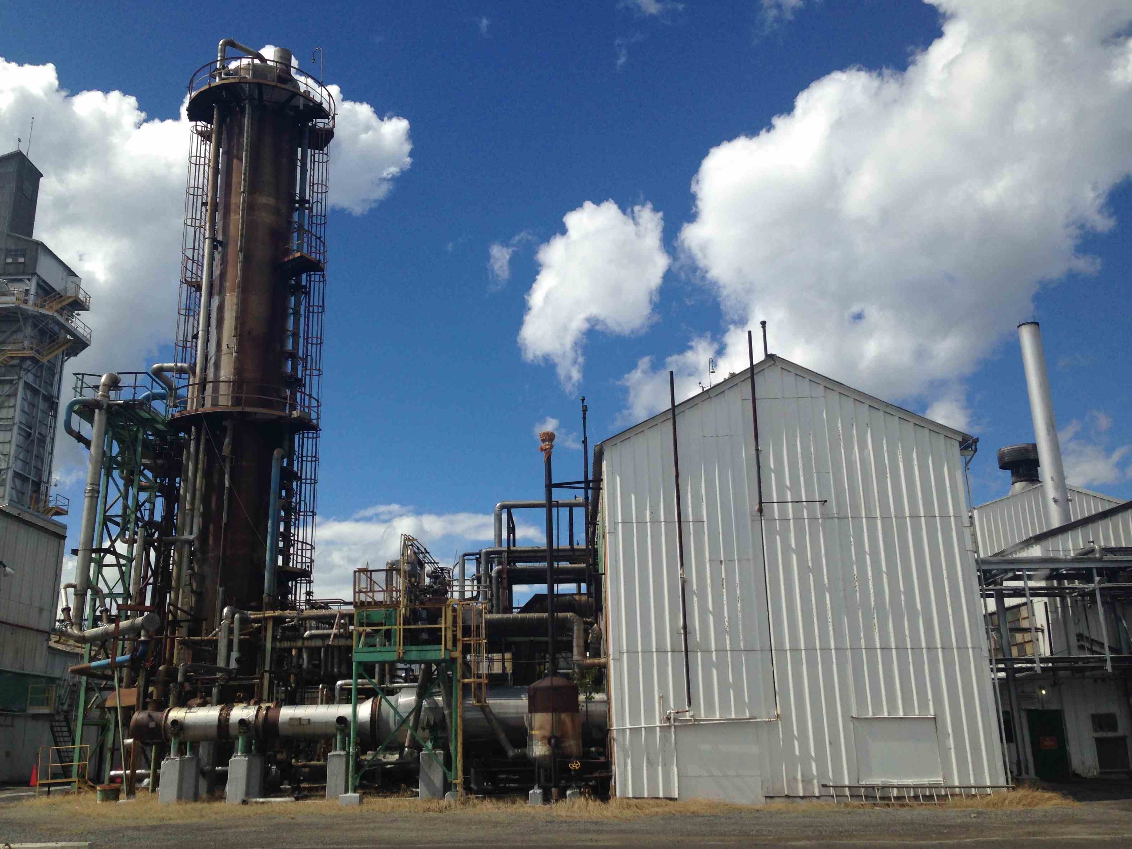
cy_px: 426
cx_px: 555
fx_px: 1112
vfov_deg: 41.8
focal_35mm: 34
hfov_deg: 54.0
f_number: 2.4
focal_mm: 4.12
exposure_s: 1/2857
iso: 50
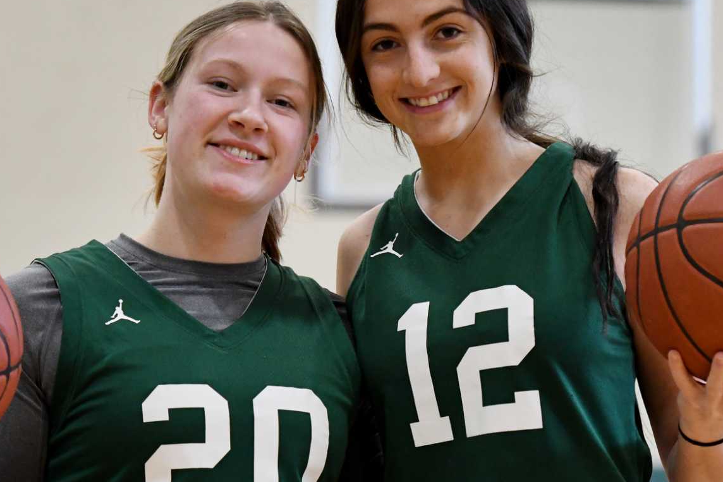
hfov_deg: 7.5
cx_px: 365
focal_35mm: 274
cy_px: 241
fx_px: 5501
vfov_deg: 5.0
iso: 3200
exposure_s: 1/320
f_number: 3.5
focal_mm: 102
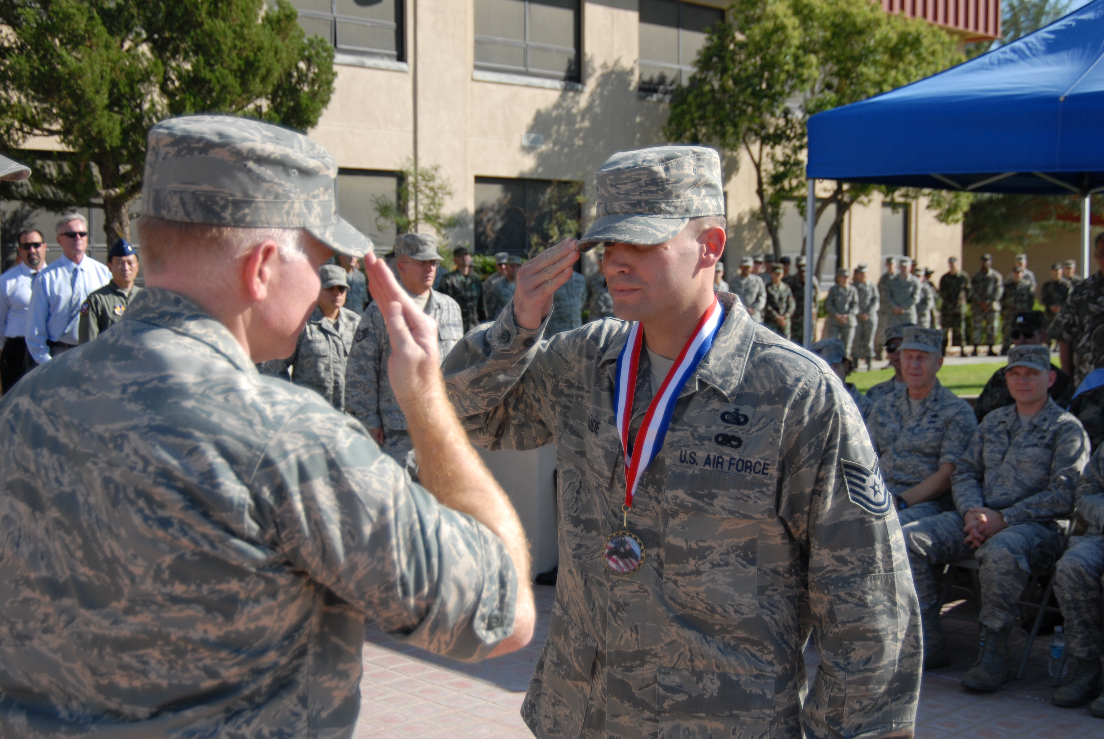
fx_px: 1566
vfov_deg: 26.6
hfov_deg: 38.8
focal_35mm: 51
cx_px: 552
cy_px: 370
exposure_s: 1/1250
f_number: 4
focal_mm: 34
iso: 200
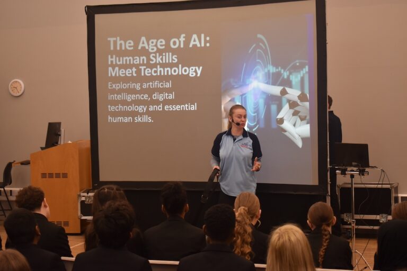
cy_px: 136
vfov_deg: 19.7
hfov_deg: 29.2
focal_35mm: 69
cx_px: 204
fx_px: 780
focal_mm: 46
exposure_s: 1/60
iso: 640
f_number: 5.3
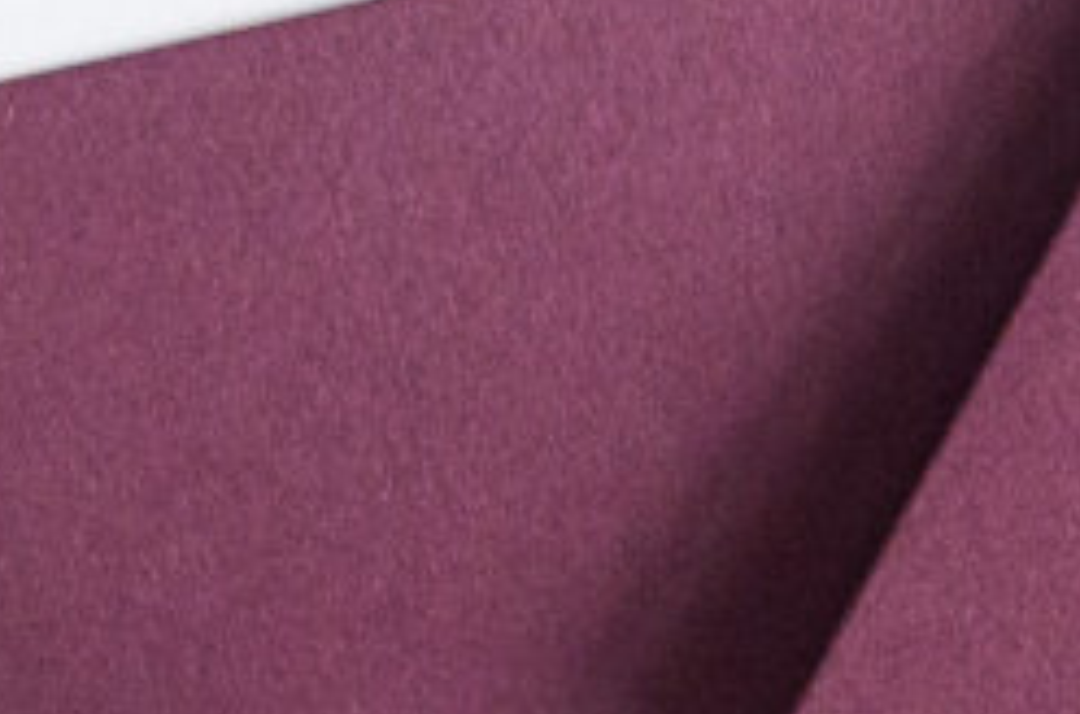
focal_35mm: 218
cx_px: 449
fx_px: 6523
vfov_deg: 6.2
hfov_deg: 9.5
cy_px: -113
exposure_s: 1/60
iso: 800
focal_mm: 24
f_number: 4
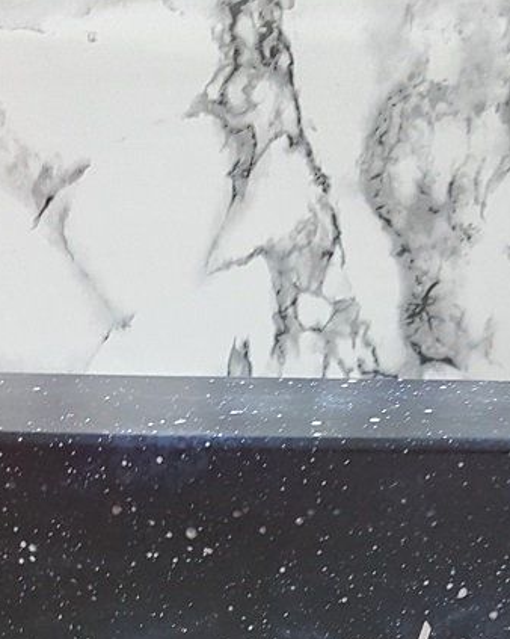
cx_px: 158
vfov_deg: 26.5
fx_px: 1208
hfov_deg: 23.7
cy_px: 751
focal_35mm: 64
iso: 200
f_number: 1.7
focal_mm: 4.2
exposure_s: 1/12
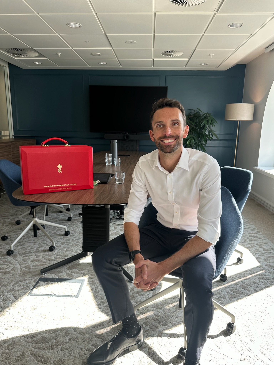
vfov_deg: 71.6
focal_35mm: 24
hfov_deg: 56.8
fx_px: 253
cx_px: 137
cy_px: 182
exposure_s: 1/147
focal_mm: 6.86
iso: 64
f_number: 1.78
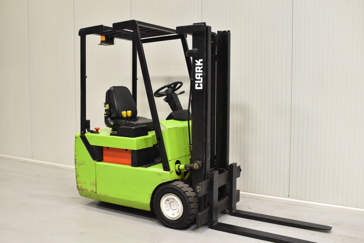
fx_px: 364
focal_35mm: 36
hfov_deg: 53.1
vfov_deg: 36.9
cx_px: 182
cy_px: 122
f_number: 6.3
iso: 1250
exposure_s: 1/25
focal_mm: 24
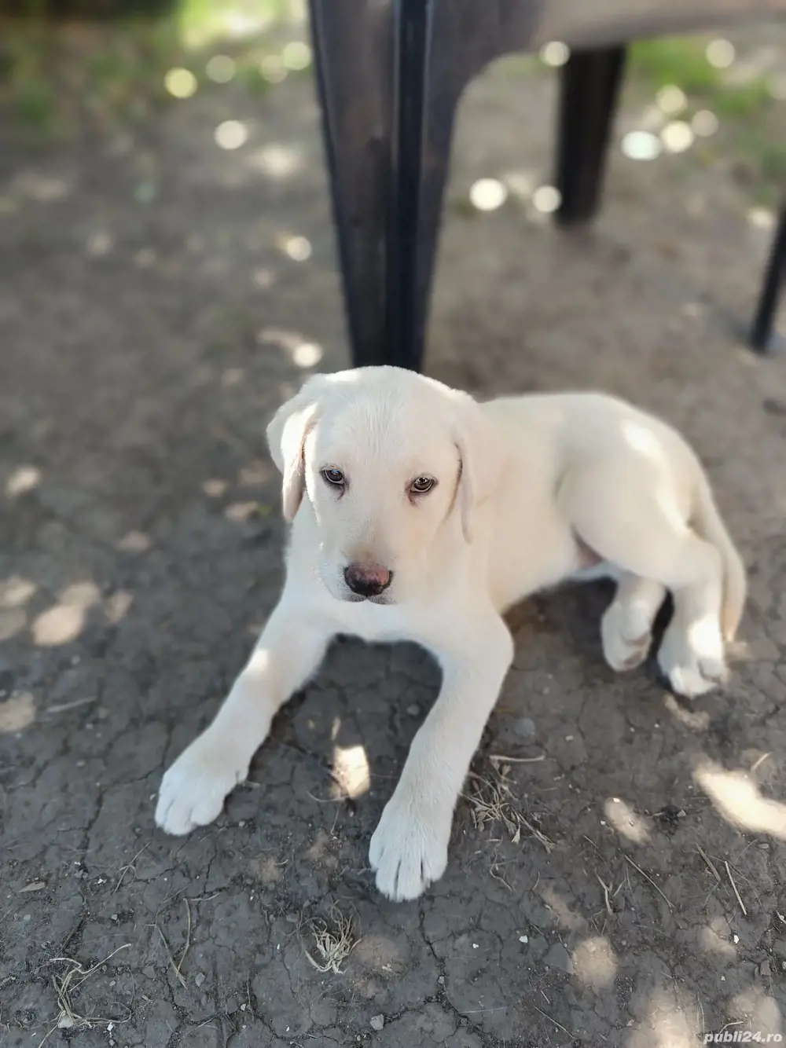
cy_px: 524
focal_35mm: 24
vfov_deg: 71.6
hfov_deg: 56.8
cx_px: 393
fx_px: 727
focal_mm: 4.71
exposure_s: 1/99.2
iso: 76
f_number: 1.79
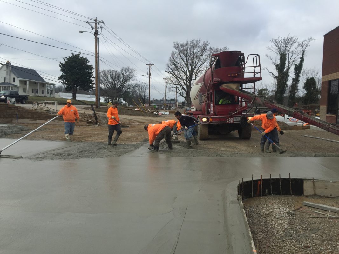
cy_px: 127
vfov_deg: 48.2
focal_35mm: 29
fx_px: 284
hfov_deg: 61.7
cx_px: 170
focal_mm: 4.15
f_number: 2.2
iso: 32
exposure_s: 1/1883
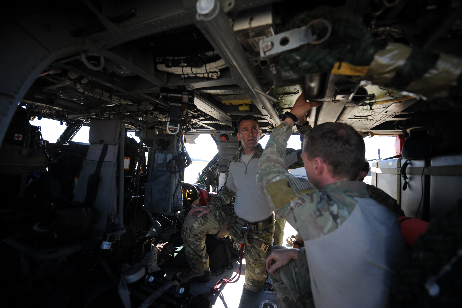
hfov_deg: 104.3
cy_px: 154
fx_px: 180
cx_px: 231
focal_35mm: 14
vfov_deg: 81.1
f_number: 2.8
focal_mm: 14
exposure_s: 1/500
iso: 160
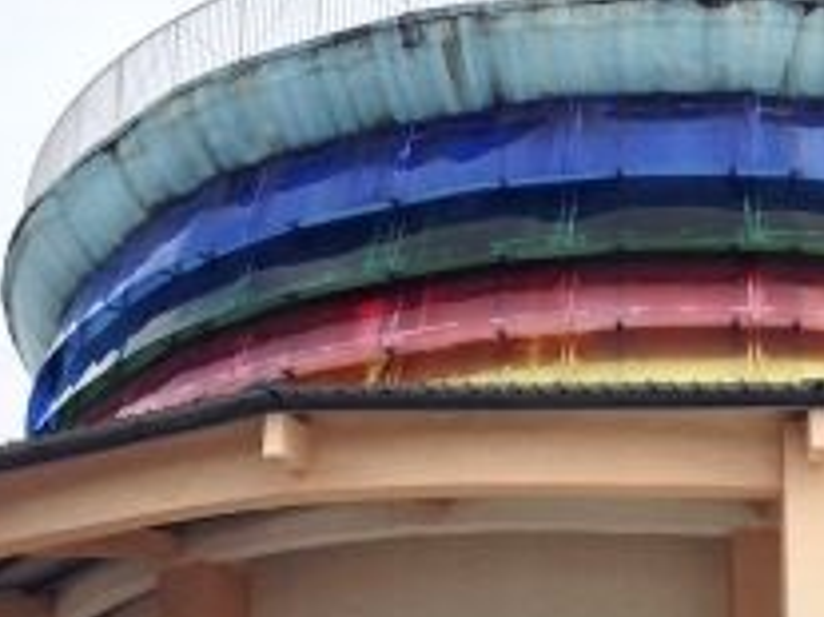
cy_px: 717
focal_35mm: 102
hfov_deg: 18.9
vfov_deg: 14.1
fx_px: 2427
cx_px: 744
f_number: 2.4
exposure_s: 1/919
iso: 50
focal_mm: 4.12
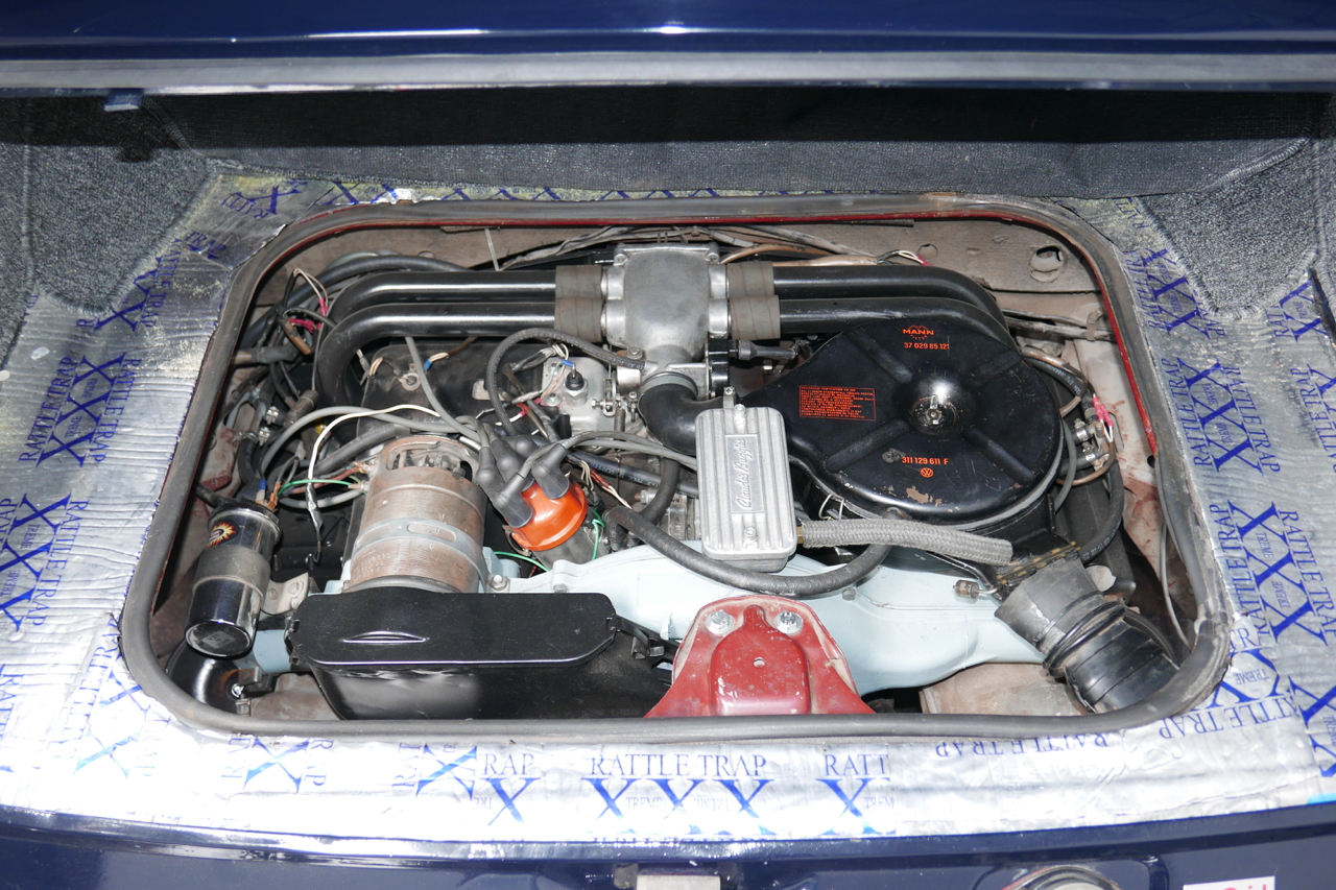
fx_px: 1224
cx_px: 668
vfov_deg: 40.0
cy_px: 445
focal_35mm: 33
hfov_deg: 57.2
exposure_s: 1/30
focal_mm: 14.9
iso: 200
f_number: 2.2
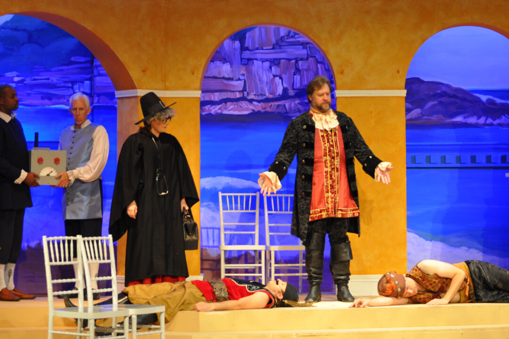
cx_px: 254
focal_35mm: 82
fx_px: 1166
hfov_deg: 24.6
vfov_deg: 16.6
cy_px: 170
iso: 400
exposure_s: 1/20
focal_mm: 55
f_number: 4.5
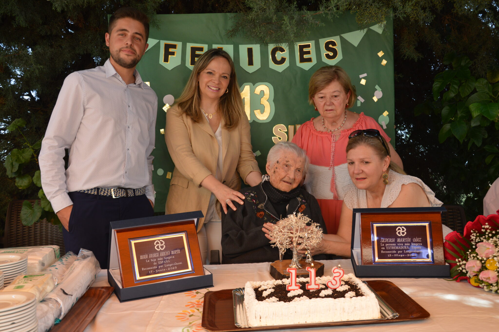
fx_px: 519
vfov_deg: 35.4
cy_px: 166
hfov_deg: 51.3
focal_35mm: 38
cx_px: 250
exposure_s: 1/125
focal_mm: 25
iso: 250
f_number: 5.6
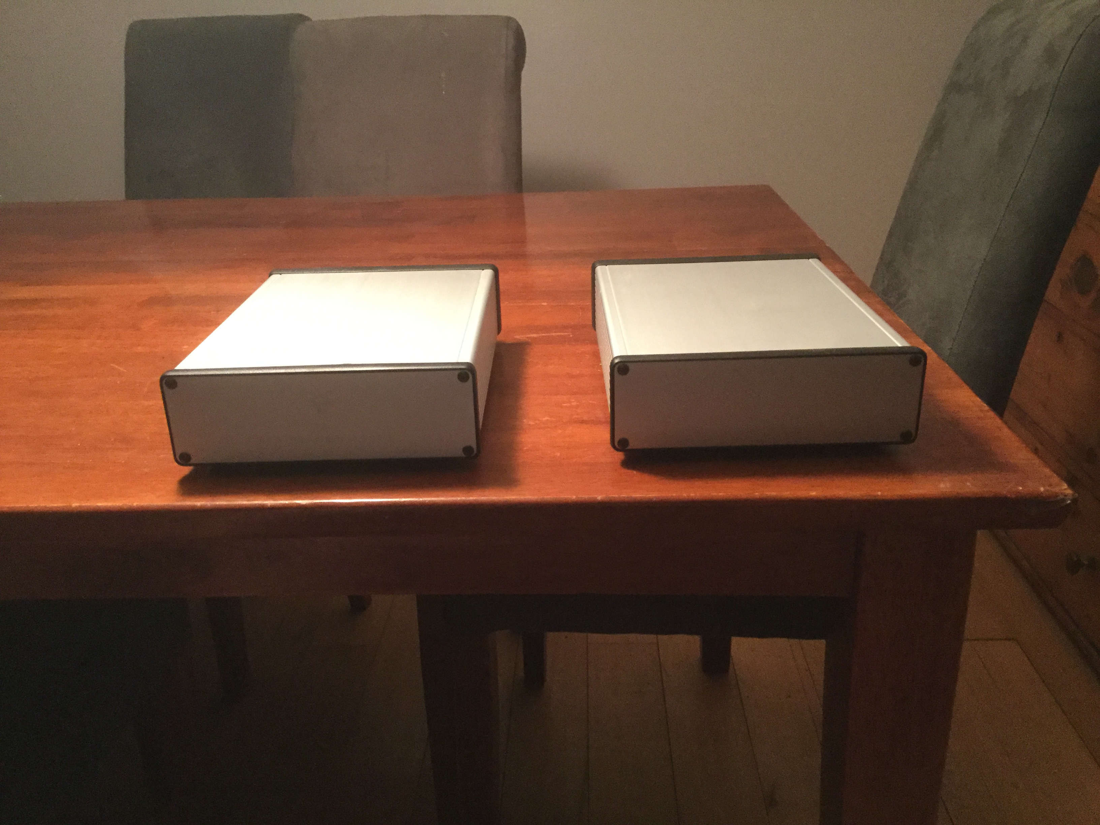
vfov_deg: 45.4
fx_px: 985
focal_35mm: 31
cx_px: 550
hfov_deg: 58.4
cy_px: 412
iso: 200
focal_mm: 3.3
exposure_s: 1/25
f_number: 2.4
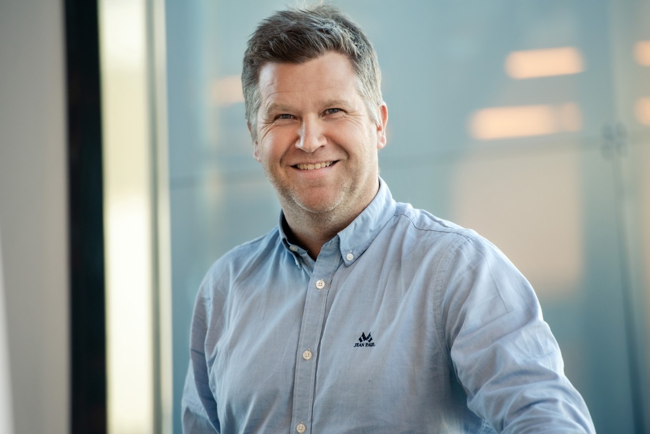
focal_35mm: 200
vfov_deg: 6.9
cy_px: 217
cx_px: 325
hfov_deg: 10.3
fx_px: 3613
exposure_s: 1/320
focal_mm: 200
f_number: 3.5
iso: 1250
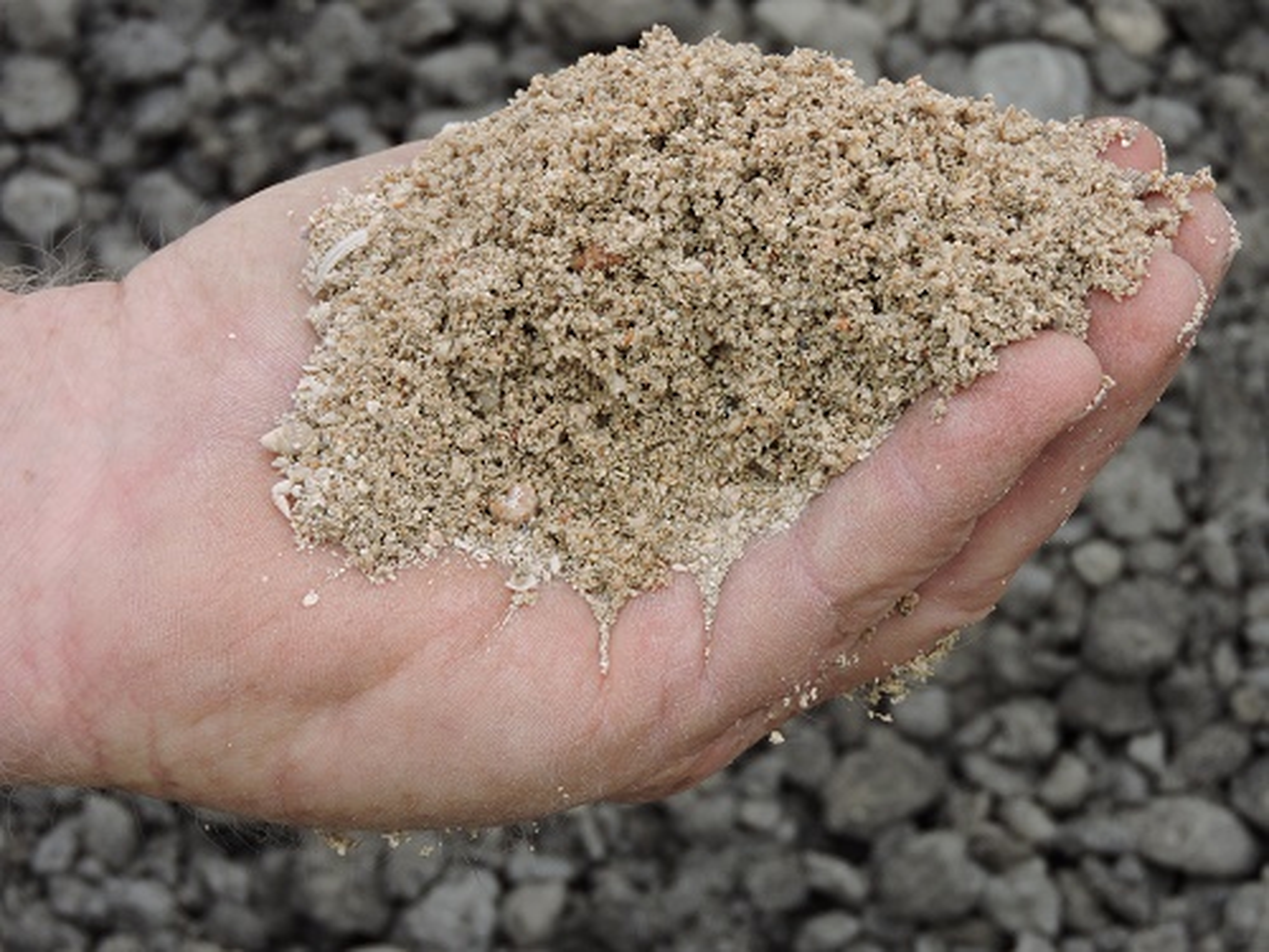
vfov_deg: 7.4
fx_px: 7332
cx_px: 634
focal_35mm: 200
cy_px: 476
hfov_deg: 9.9
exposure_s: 1/250
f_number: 5.3
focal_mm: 35.8
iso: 100
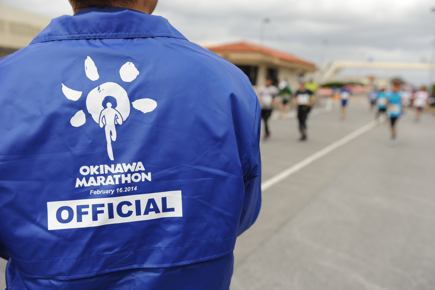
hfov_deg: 54.5
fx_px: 423
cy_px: 145
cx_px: 218
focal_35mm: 35
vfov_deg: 37.8
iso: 200
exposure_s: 1/1600
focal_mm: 35
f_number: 4
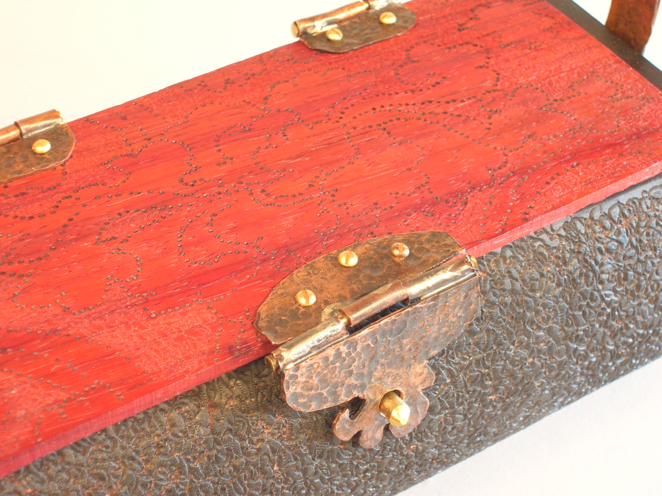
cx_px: 331
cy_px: 248
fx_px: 1415
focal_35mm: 74
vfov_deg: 19.9
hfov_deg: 26.3
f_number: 4
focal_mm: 12.3
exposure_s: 1/3.4
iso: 96
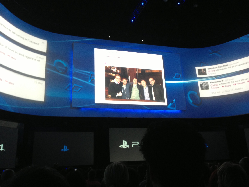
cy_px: 94
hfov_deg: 55.4
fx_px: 237
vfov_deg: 42.9
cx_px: 124
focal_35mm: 33
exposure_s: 1/20
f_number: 2.4
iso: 160
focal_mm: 4.13
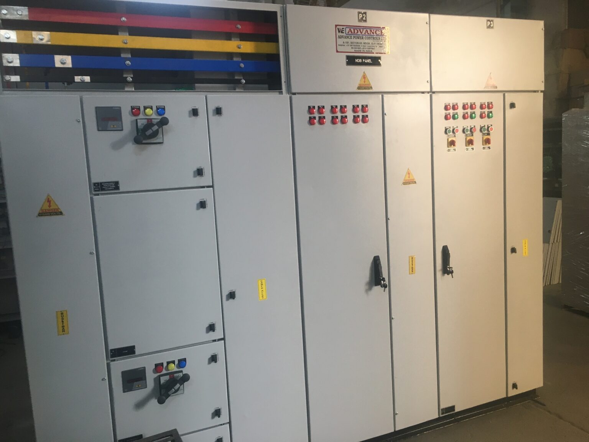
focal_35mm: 29
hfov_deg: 61.7
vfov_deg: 48.2
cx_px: 294
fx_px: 493
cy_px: 221
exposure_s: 1/33
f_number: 2.2
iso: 100
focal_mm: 4.15
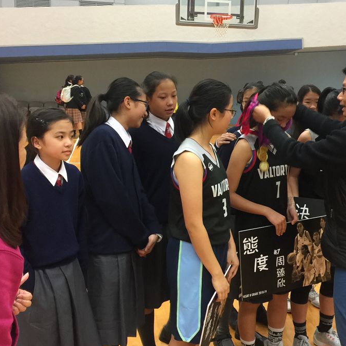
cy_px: 162
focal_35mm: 46
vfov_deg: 36.8
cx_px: 201
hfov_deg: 36.7
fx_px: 520
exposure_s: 1/17
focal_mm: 4.15
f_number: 2.2
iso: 100
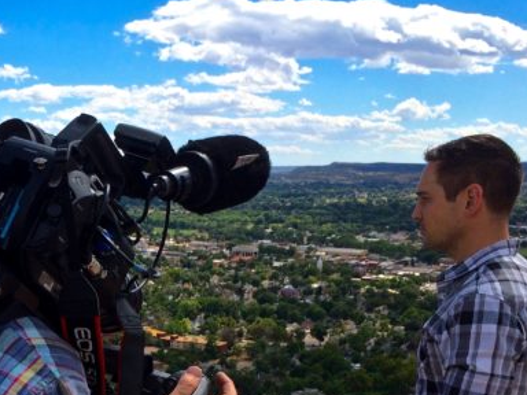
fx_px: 883
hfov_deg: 32.0
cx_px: 81
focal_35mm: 58
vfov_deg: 24.5
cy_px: 359
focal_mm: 4.15
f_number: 2.2
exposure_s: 1/2160
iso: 32
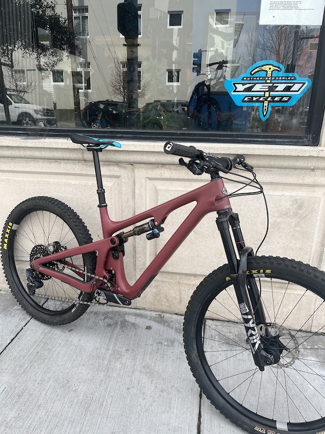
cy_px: 217
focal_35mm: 26
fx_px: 325
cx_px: 162
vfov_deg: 67.3
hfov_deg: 53.1
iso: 50
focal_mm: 5.1
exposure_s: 1/1309
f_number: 1.6
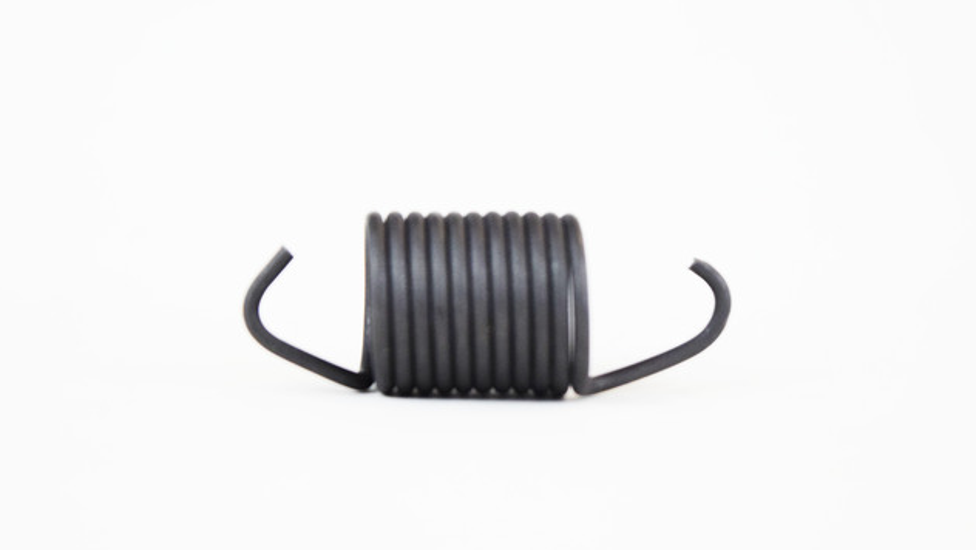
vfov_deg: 13.8
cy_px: 308
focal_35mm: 88
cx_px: 483
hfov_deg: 24.3
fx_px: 2266
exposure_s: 1/60
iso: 1250
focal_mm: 55
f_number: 5.6
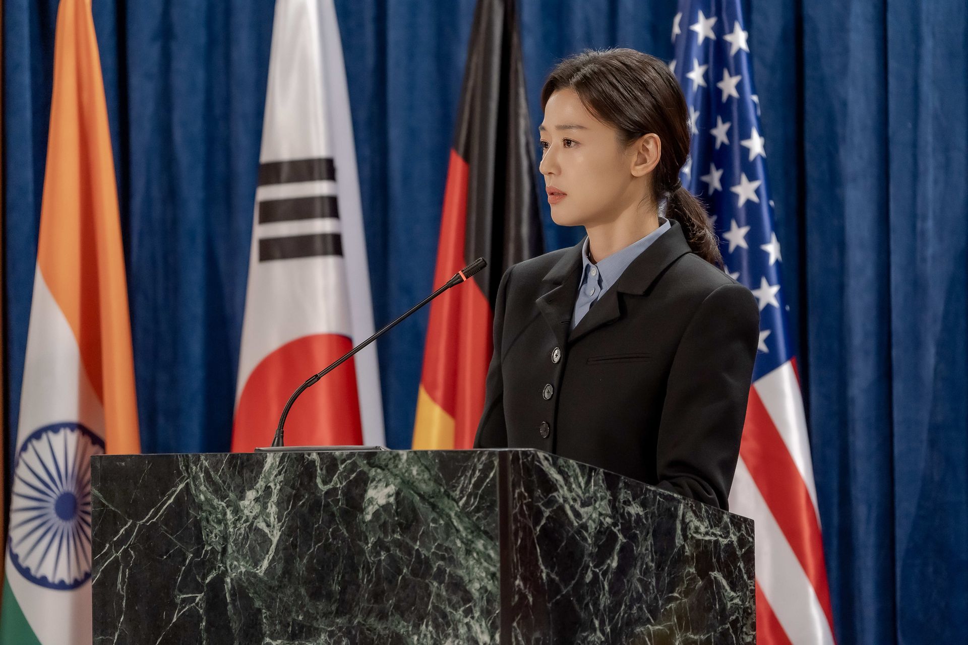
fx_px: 12045
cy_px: 322
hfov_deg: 4.6
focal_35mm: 448
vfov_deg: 3.1
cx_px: 484
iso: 3200
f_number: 6.3
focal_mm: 448
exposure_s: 1/100
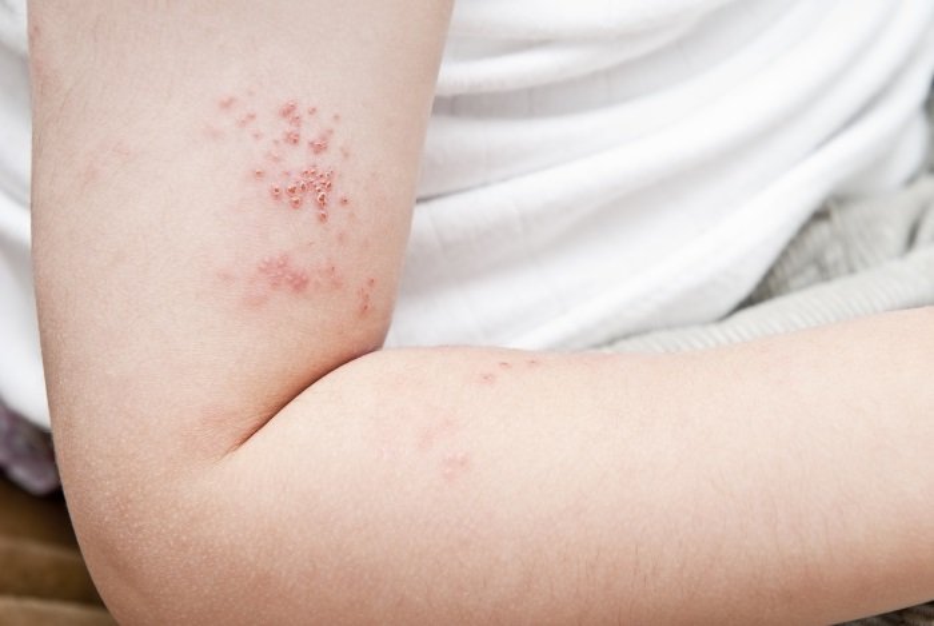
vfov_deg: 13.1
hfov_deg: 19.4
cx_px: 467
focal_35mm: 105
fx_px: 2728
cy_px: 313
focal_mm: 70
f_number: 7.1
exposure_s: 1/60
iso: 200
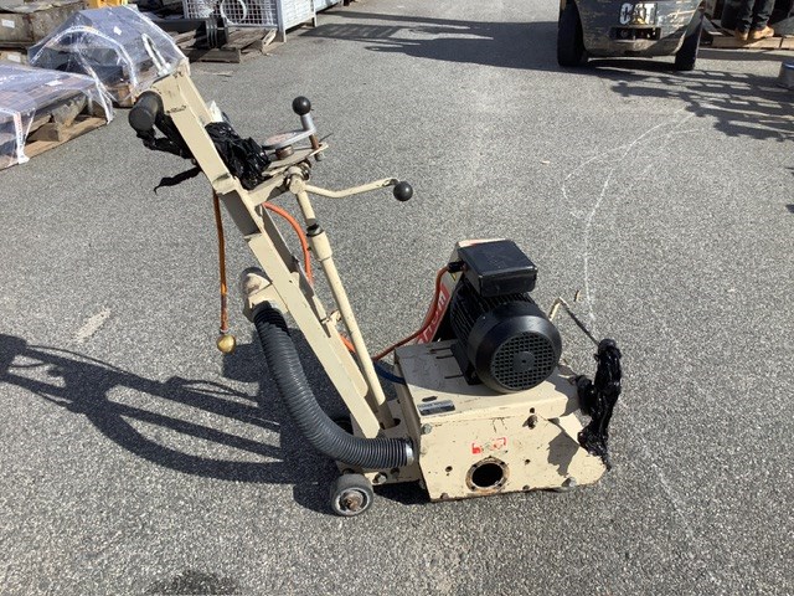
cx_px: 397
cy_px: 298
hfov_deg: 58.4
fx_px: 711
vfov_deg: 45.4
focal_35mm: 31
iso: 25
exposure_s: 1/1199
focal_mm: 3.3
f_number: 2.4
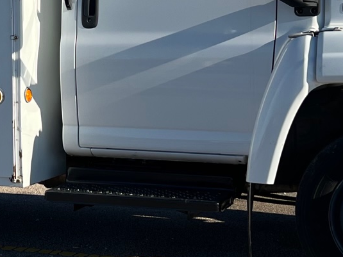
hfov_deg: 19.7
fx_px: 971
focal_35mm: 98
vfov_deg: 14.9
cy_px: 29
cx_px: 33
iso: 50
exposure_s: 1/3460
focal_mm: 5.7
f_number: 1.5
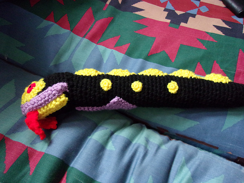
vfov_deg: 51.4
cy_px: 92
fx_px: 190
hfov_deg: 65.3
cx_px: 122
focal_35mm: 27
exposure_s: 1/17
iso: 451
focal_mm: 4.9
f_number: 3
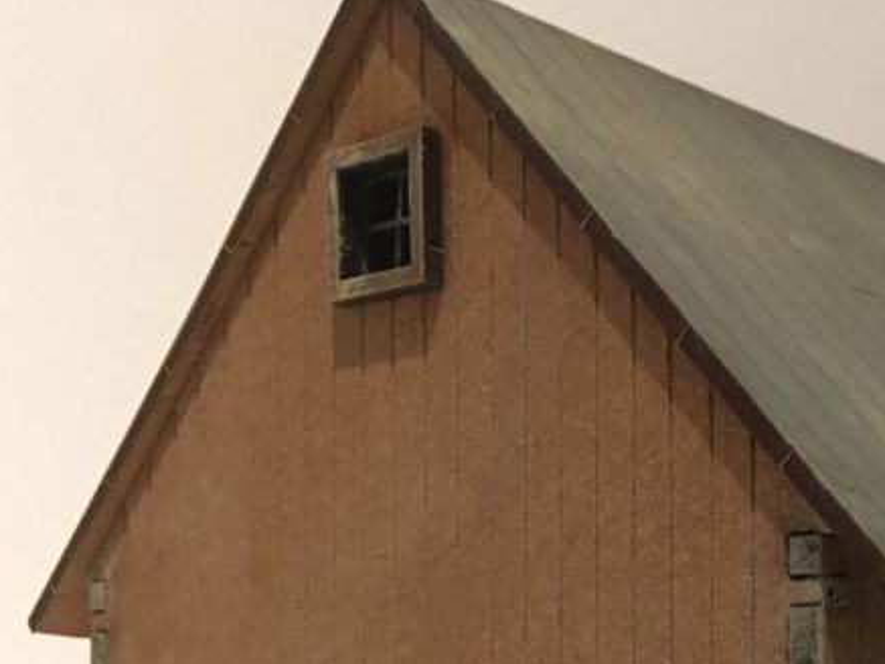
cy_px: 739
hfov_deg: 26.5
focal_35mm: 68
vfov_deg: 20.6
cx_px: 952
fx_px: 1739
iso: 250
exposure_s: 1/33
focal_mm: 4.15
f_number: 2.2
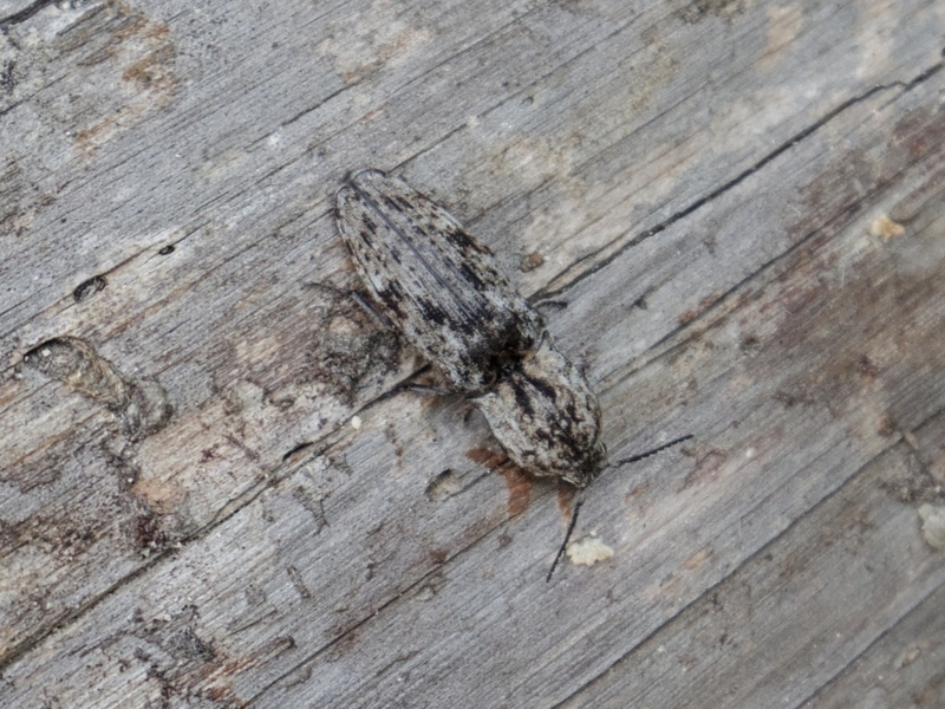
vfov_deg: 30.3
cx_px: 472
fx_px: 1310
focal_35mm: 48
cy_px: 354
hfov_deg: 39.7
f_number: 3.5
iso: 250
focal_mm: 10.4
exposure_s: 1/200
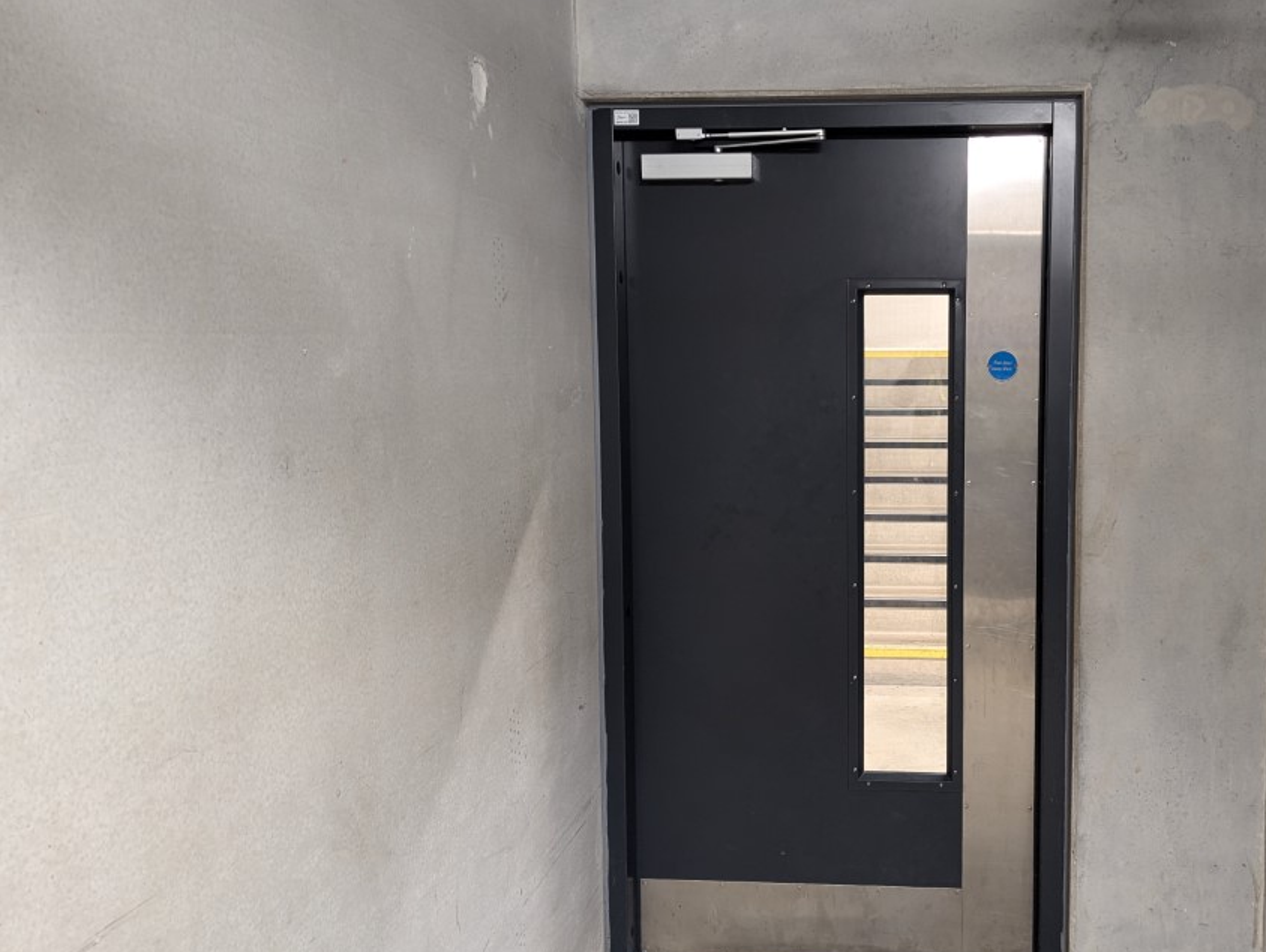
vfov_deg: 41.9
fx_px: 1245
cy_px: 469
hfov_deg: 52.8
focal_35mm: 34
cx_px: 847
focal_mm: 6.81
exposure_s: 1/22.4
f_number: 1.85
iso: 247
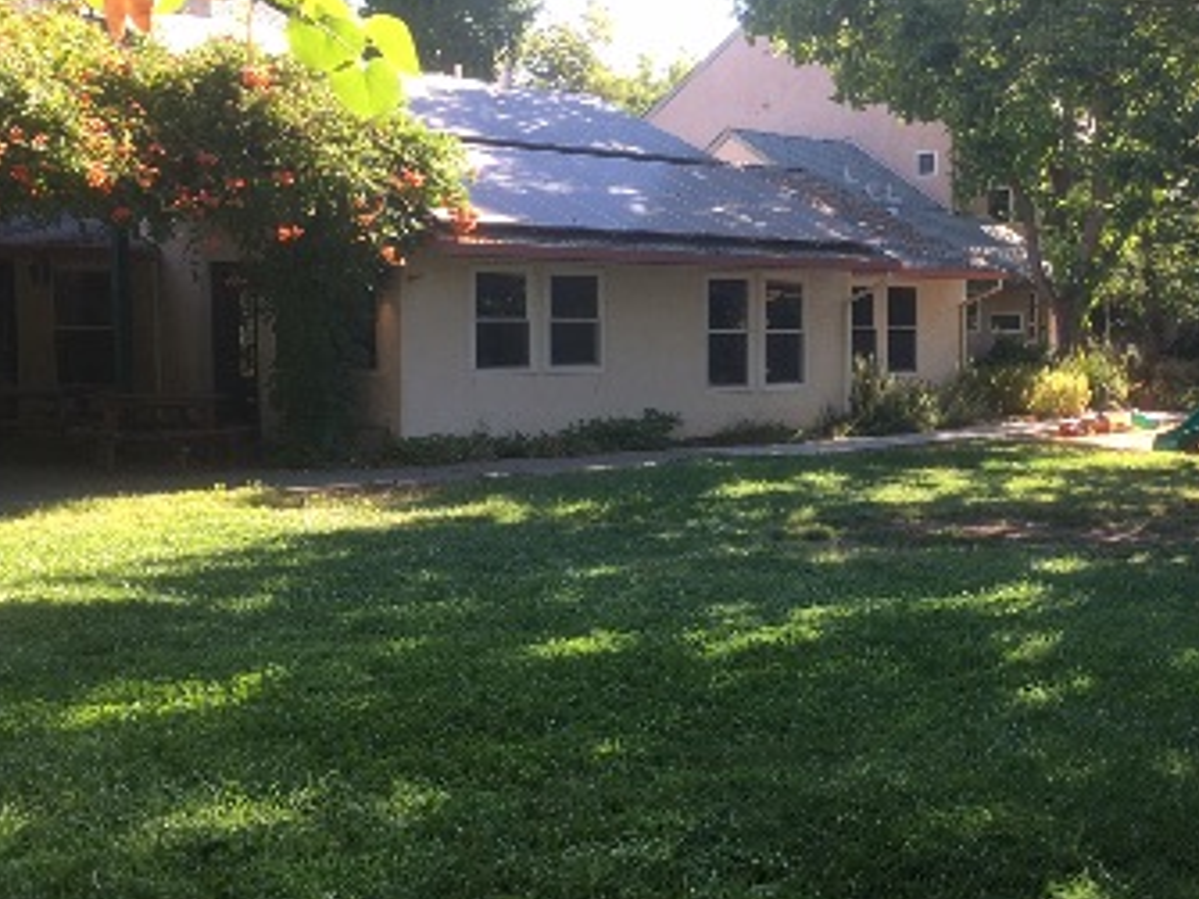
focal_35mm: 52
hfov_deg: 36.0
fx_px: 1800
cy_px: 441
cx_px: 891
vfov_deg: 28.0
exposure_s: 1/170
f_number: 2.2
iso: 25
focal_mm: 4.15
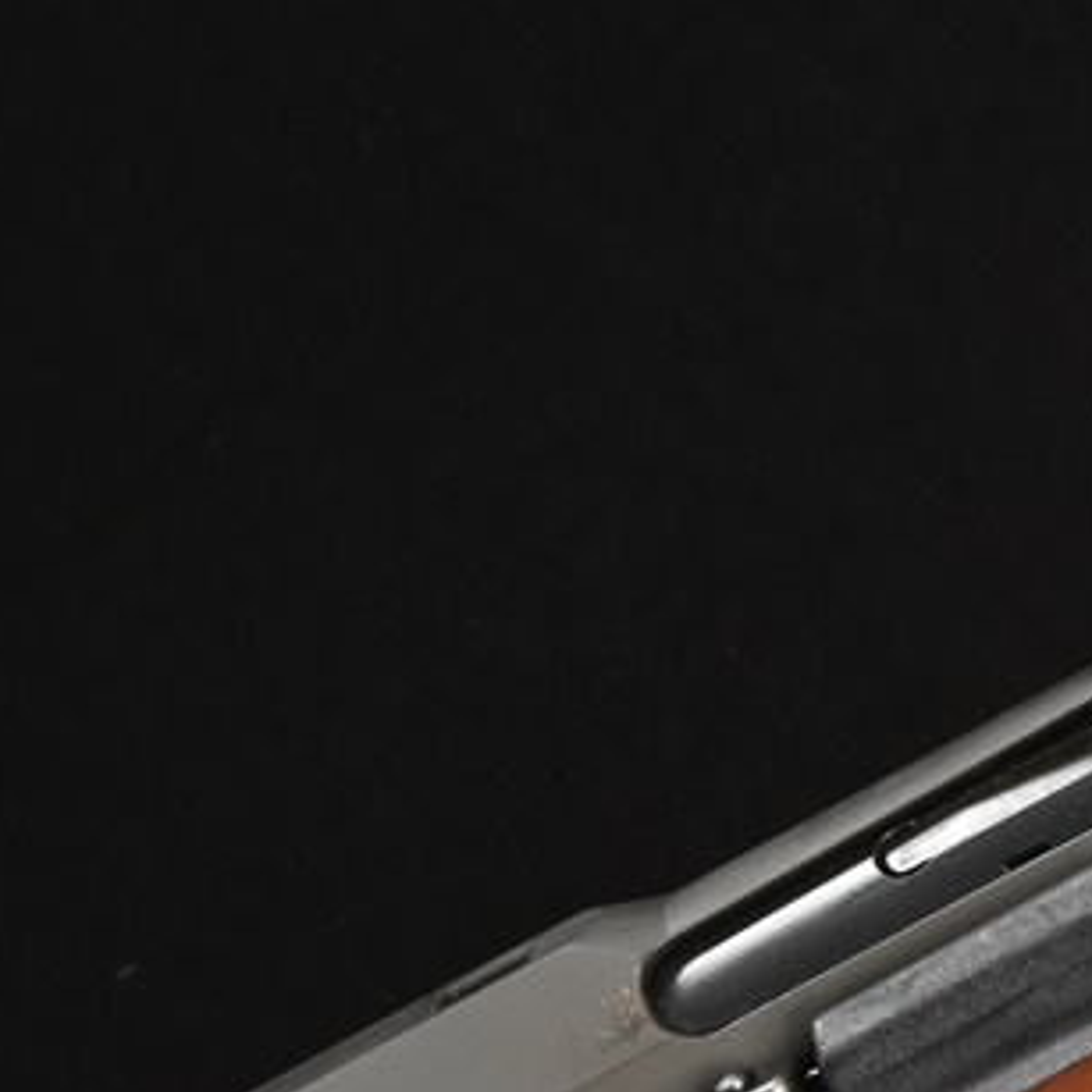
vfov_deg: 4.4
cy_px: 1055
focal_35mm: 397
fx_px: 14169
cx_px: 1398
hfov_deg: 4.4
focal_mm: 70
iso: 400
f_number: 22
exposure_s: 1/60
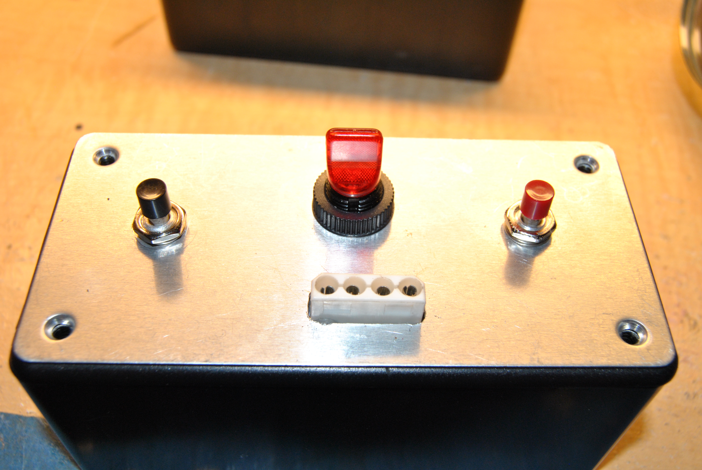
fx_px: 820
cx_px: 351
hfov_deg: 46.3
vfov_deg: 32.0
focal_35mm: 42
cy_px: 235
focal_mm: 28
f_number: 9
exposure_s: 1/40
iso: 400
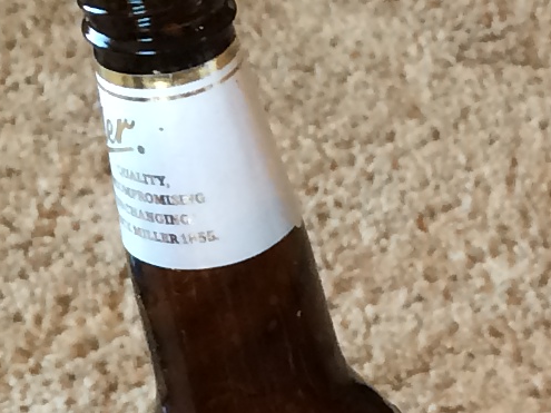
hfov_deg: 9.3
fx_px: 3151
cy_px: 1095
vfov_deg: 6.9
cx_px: 1121
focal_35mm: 198
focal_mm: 4.12
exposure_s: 1/30
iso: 100
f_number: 2.2
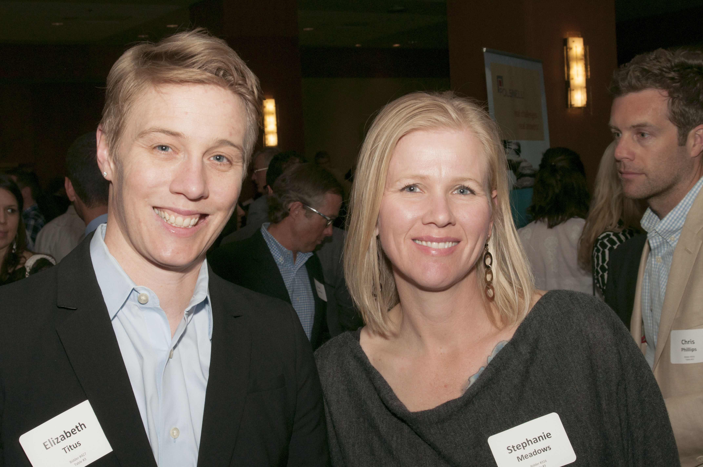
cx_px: 352
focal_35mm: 60
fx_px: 1170
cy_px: 234
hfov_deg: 33.4
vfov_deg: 22.6
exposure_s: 1/100
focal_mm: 40
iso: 250
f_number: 13
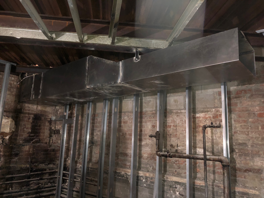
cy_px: 99
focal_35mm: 28
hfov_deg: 63.4
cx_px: 132
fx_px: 214
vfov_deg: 49.7
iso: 320
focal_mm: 4
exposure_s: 1/4
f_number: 1.8
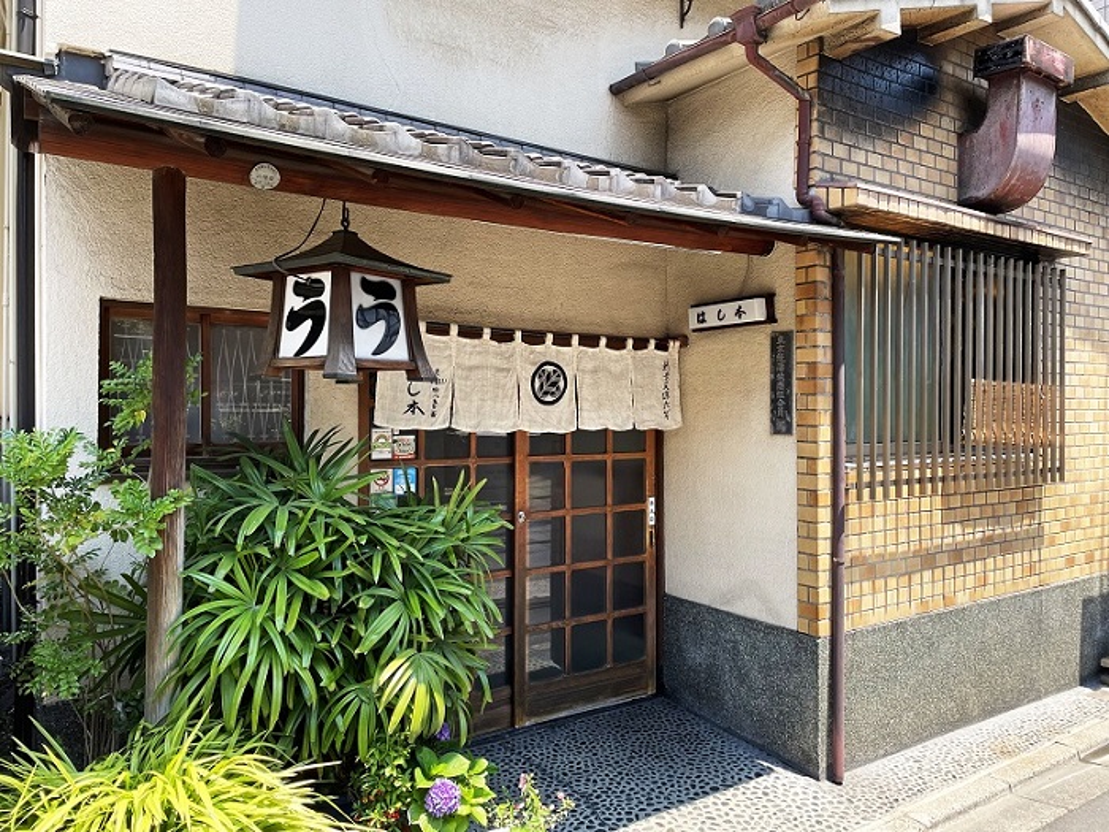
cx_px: 554
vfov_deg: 53.1
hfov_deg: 67.3
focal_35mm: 26
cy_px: 416
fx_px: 833
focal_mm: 4.2
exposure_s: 1/380
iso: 32
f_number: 1.6
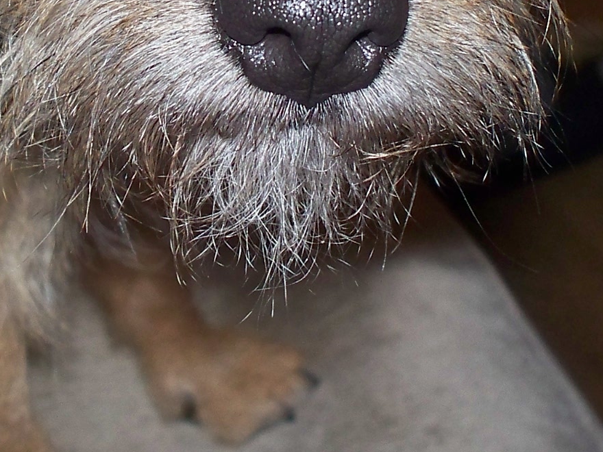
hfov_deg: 18.5
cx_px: 186
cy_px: -2
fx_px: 1846
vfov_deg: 13.8
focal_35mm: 106
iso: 200
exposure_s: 1/30
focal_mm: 7.54
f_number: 2.8
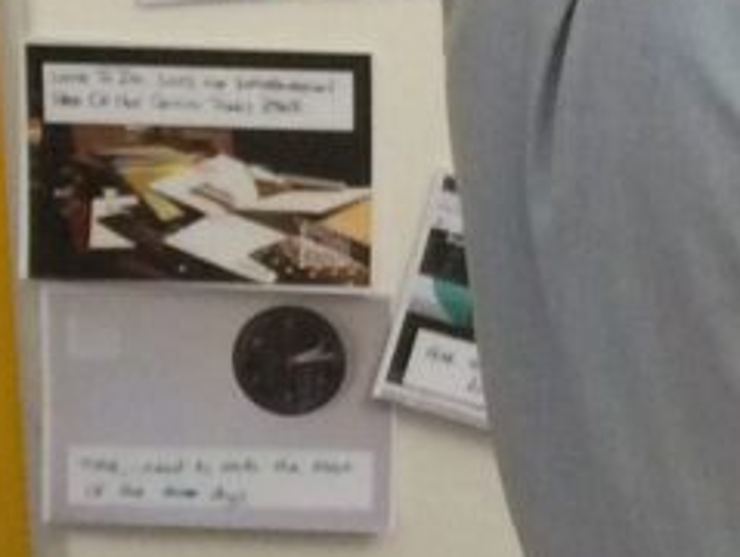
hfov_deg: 9.2
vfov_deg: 8.0
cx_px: 1938
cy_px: 155
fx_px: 3982
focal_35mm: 186
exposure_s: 1/33
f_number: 2.2
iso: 200
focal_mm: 4.15
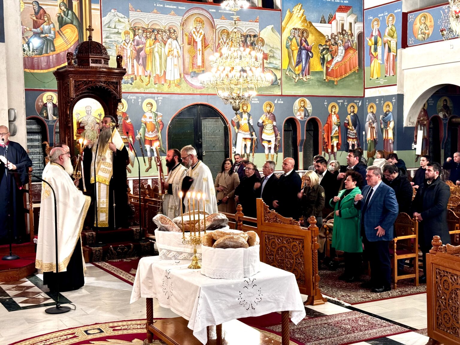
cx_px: 230
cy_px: 172
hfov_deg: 39.7
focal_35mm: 48
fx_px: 638
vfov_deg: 30.3
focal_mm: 6.86
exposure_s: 1/33
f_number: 1.78
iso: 200
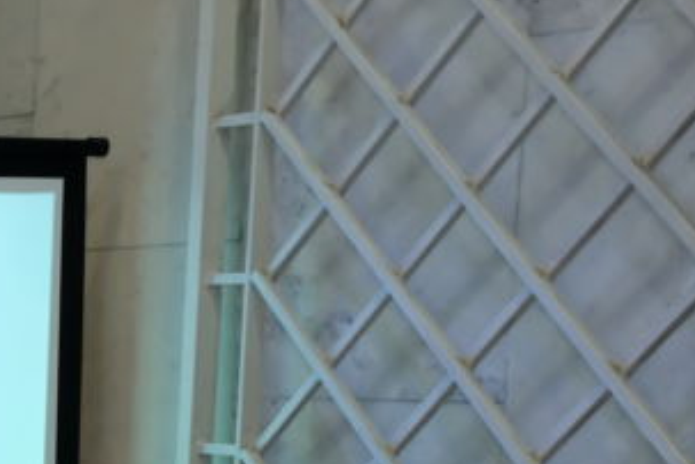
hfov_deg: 15.9
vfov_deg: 12.3
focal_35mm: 107
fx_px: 2066
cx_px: -599
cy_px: 643
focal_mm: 18
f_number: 4
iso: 800
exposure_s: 1/52
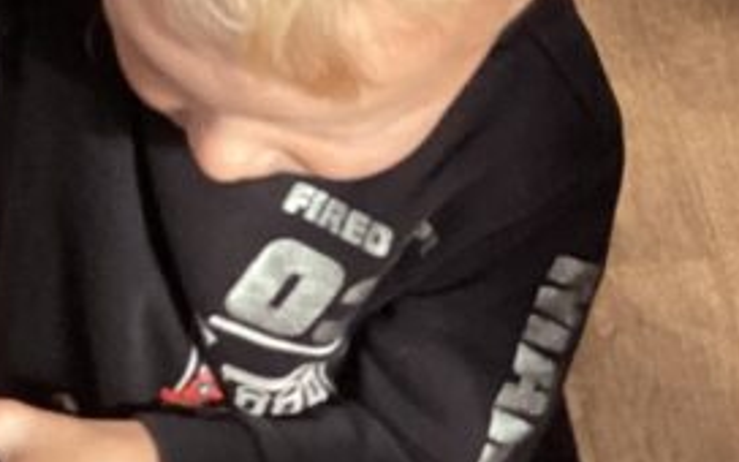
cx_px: 633
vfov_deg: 8.6
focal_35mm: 152
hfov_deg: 13.7
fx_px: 3061
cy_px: 145
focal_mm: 3.3
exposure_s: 1/50
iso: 100
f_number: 2.4
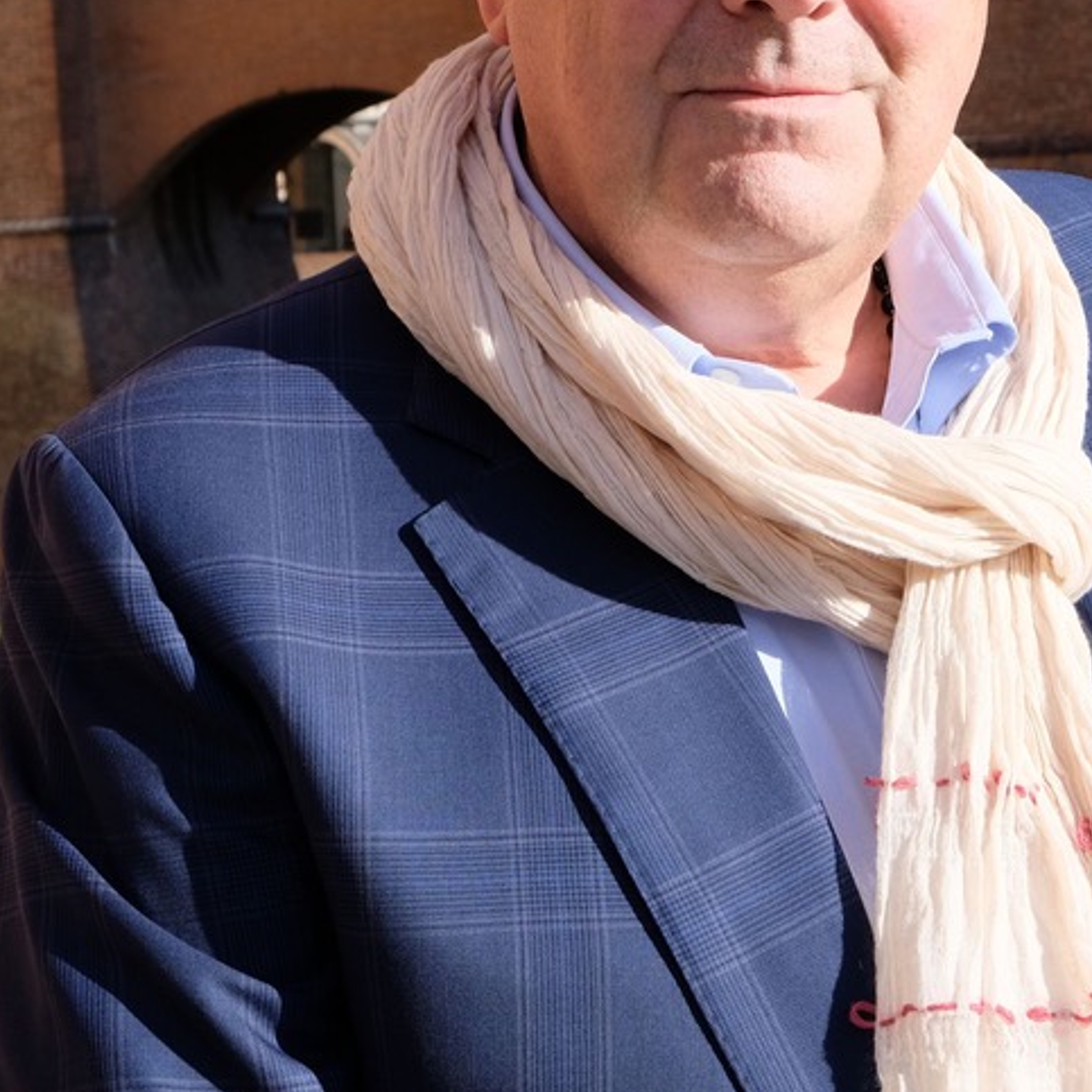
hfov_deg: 21.3
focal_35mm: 81
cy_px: 173
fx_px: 2891
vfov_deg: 21.1
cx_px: 737
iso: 400
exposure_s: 1/400
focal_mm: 24.3
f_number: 8
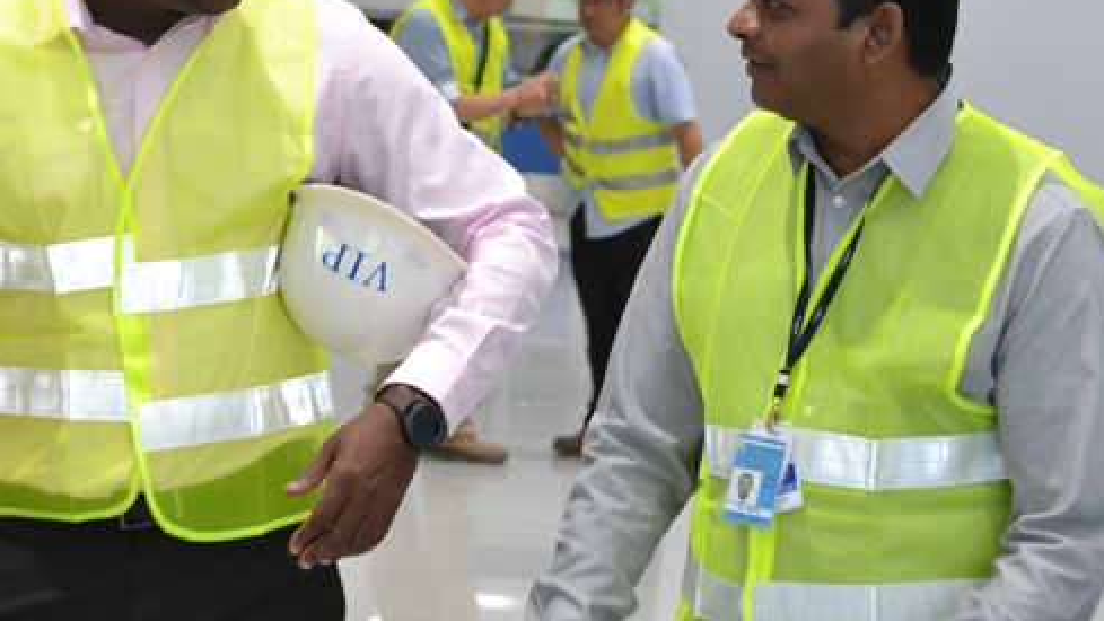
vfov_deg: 8.7
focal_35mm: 140
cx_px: 467
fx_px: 4098
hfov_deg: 15.3
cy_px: 166
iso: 3200
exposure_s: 1/100
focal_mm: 68
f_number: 6.3
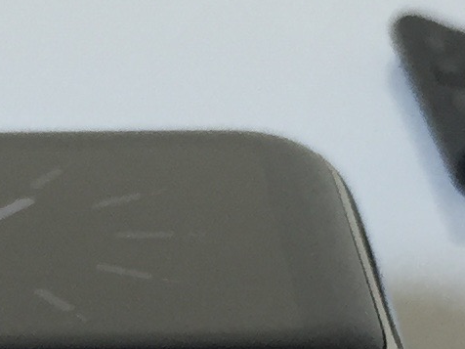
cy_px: 516
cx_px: -150
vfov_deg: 7.3
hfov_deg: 9.7
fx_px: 2673
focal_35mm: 199
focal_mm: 4.15
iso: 32
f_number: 2.2
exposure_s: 1/40
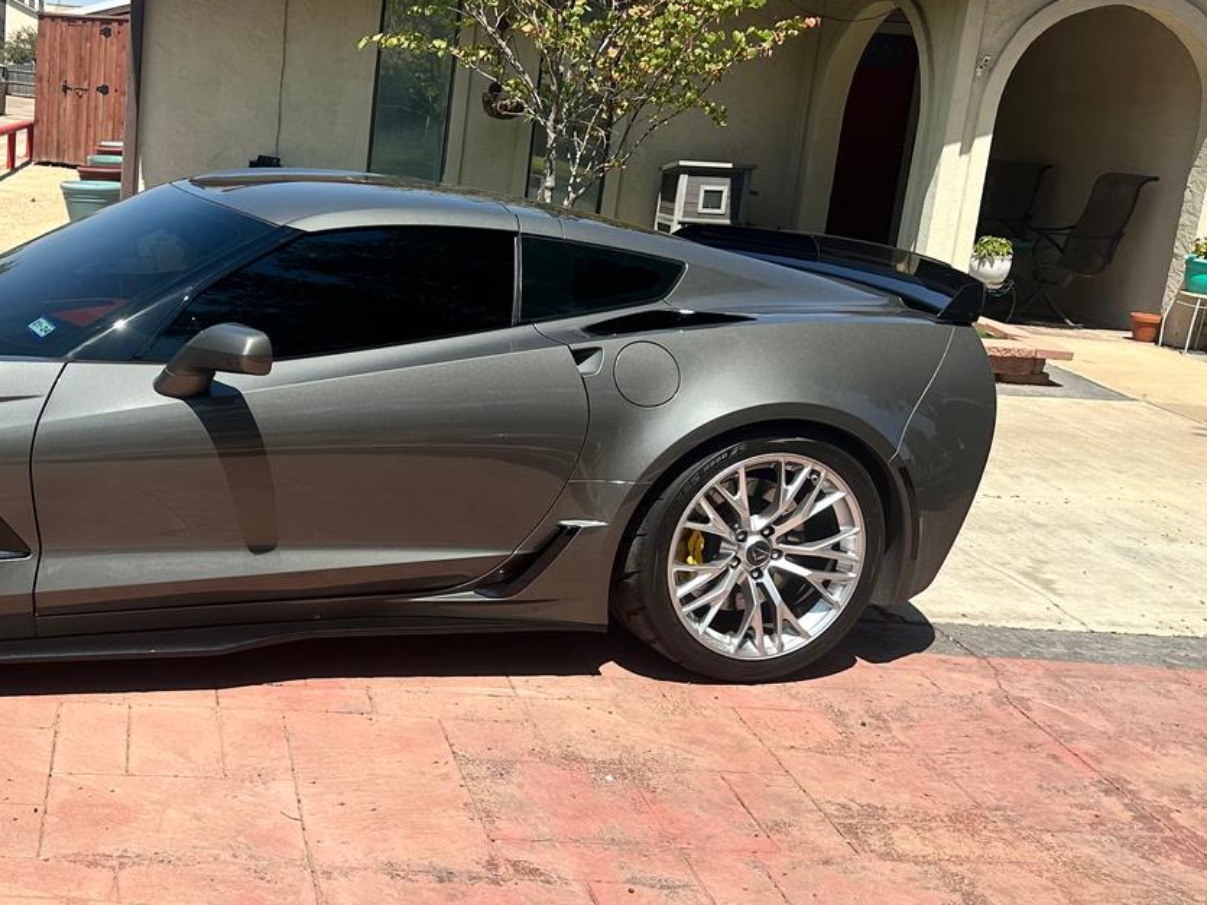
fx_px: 1604
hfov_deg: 39.3
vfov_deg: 31.5
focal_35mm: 46
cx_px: 211
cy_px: 455
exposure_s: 1/5525
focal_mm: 6.86
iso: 80
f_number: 1.78
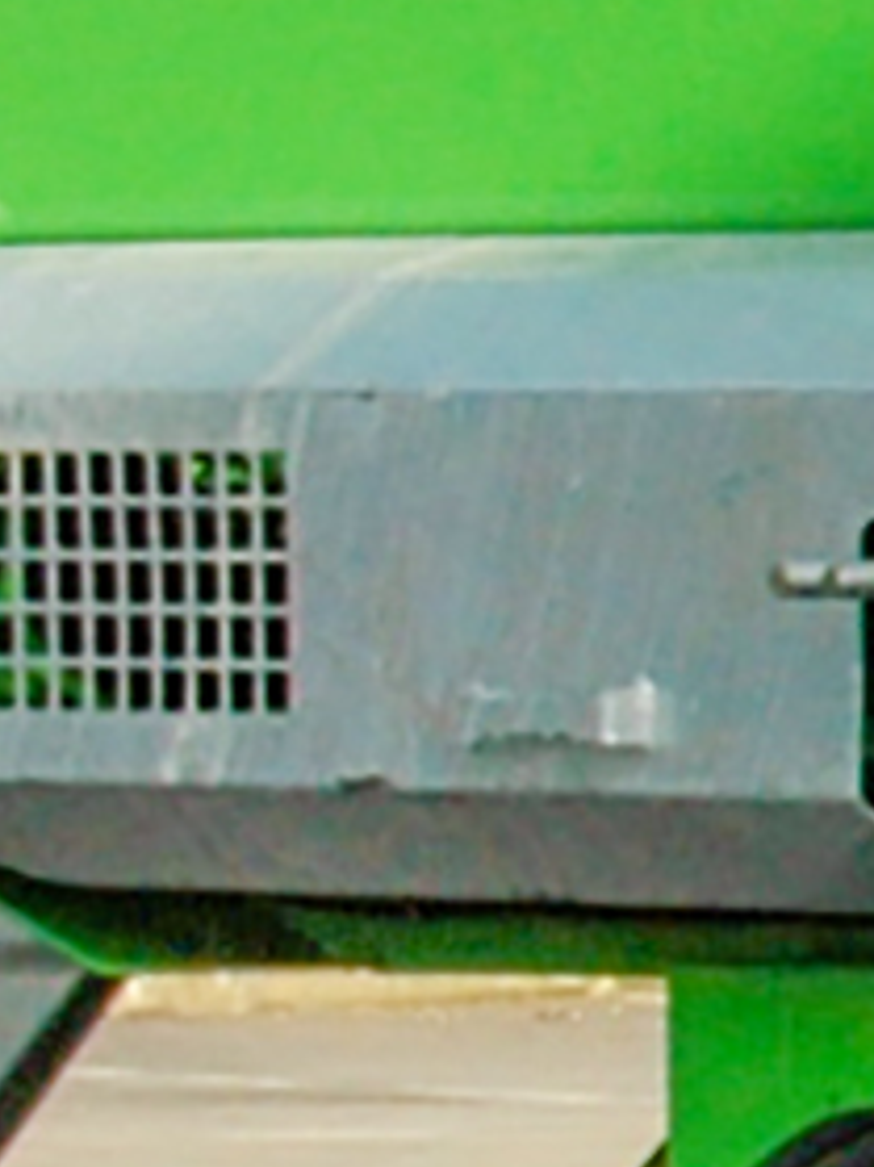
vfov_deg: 5.1
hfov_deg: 3.5
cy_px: 1031
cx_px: 4349
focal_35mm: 387
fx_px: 13044
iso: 400
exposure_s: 1/320
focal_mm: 25
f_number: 9
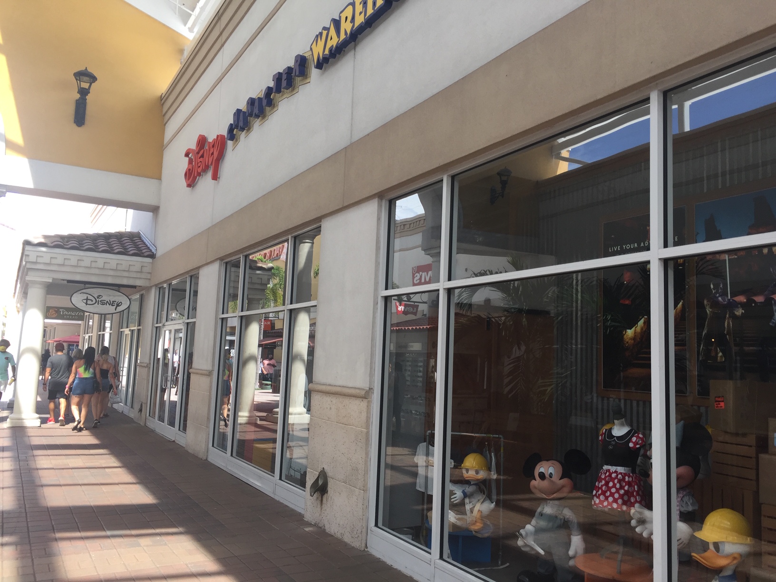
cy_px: 291
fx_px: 650
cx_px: 388
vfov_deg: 48.2
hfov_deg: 61.7
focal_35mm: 29
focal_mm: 4.15
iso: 32
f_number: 2.2
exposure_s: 1/253
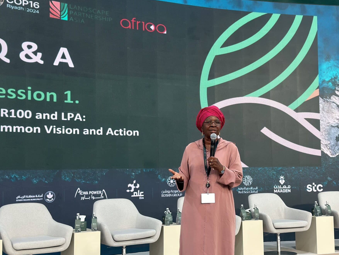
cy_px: 129
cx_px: 195
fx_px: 549
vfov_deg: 26.1
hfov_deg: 34.3
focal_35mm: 56
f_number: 1.78
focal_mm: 6.86
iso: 100
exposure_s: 1/120
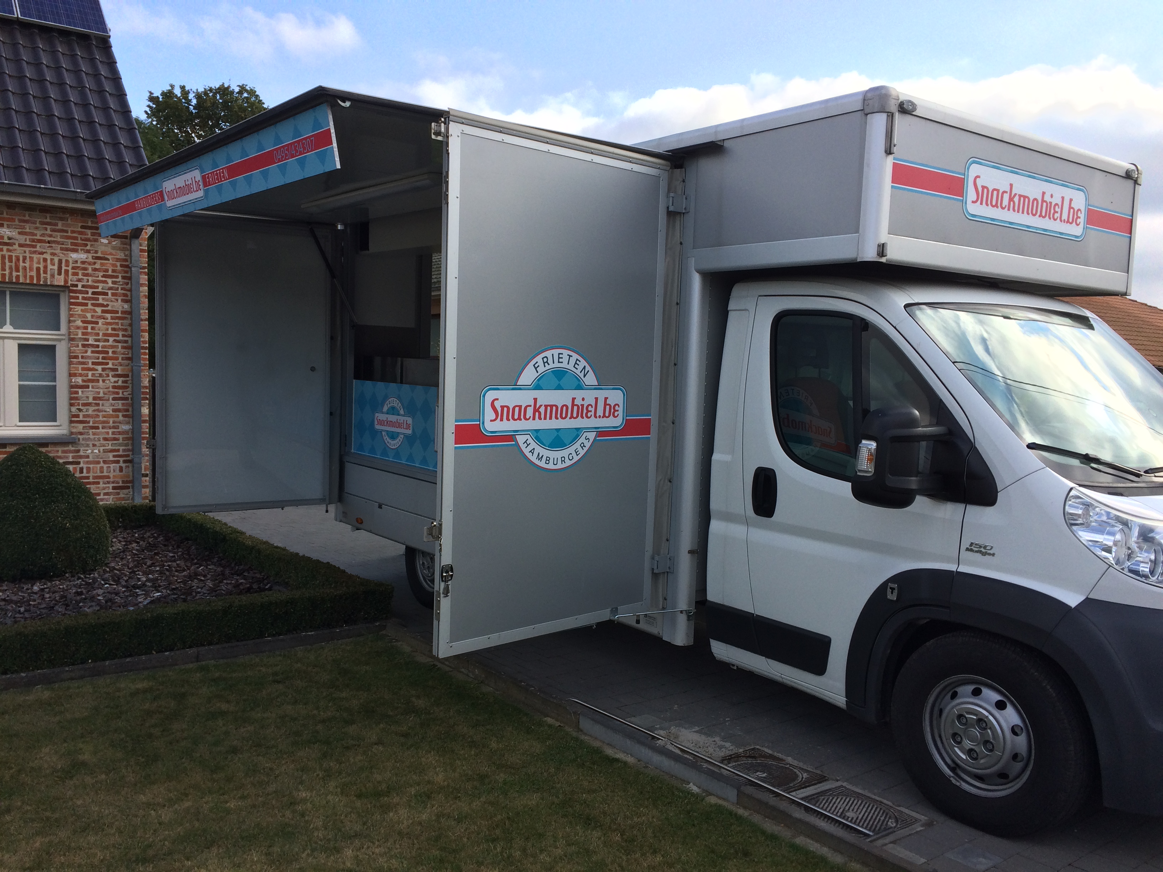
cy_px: 436
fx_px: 974
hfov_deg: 61.7
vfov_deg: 48.2
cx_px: 582
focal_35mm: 29
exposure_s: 1/1172
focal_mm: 4.15
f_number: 2.2
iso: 32
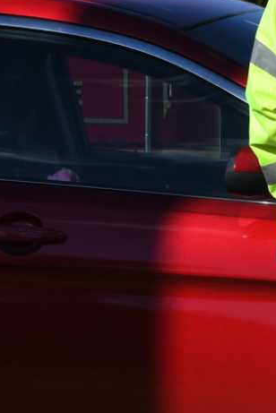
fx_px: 14525
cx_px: 815
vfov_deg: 1.6
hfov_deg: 1.1
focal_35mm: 1265
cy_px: 341
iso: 1000
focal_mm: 190
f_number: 11
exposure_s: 1/1600
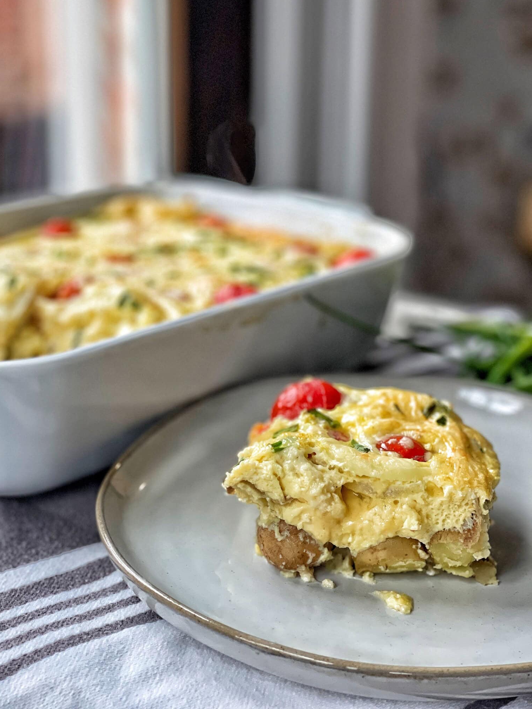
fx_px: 1332
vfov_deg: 29.8
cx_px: 263
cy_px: 351
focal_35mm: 65
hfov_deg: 22.6
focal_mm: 7.5
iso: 250
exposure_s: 1/120
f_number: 2.2
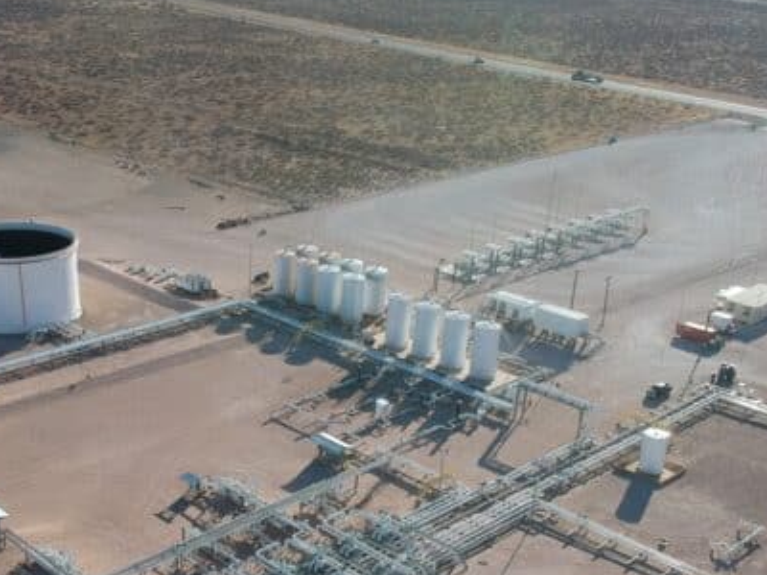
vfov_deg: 29.5
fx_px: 1064
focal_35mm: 48
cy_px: 473
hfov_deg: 39.2
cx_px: 251
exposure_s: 1/1250
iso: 100
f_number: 2.6
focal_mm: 4.49
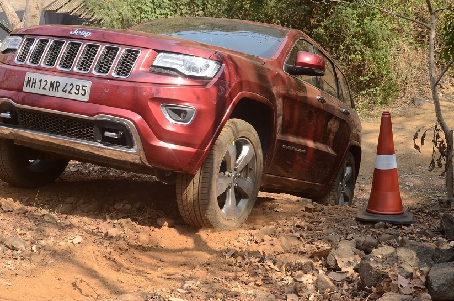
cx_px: 181
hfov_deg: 35.6
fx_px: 705
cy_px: 117
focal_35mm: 56
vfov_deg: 24.0
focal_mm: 30
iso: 200
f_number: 8
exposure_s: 1/125
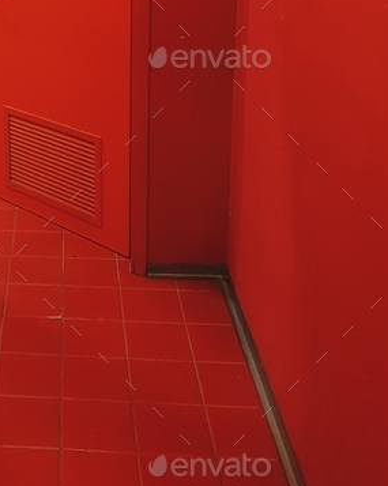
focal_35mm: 56
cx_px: 1
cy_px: -18
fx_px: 805
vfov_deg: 30.8
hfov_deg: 25.8
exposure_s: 1/25
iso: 250
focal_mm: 4.2
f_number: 1.7
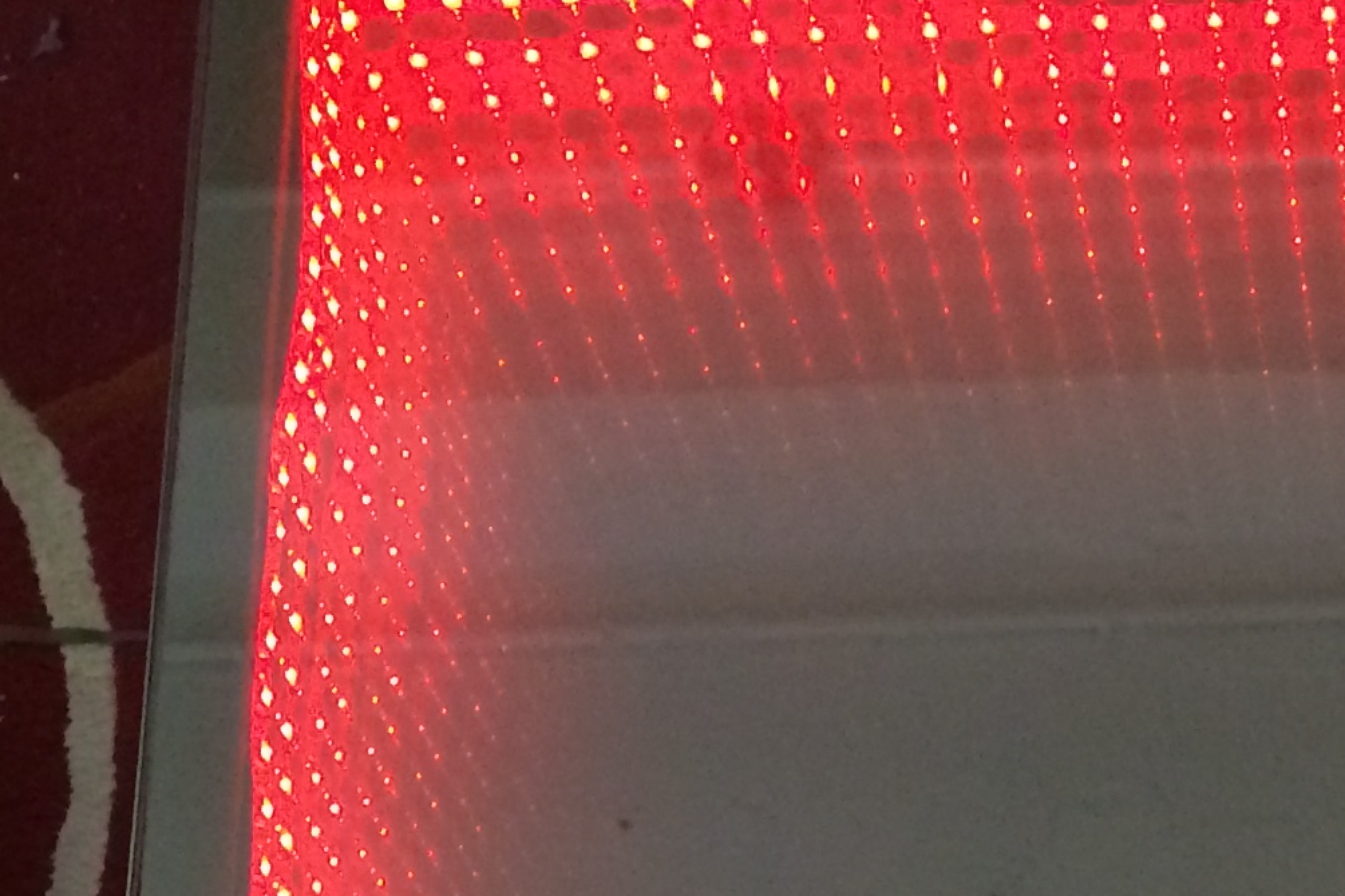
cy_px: 1369
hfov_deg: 19.9
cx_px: 1477
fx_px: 3661
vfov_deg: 13.1
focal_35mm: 98
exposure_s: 1/30
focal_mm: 4.15
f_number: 2.2
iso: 250
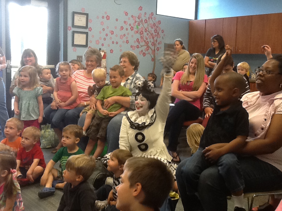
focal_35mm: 44
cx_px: 141
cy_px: 106
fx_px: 358
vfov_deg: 32.9
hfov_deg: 42.9
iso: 125
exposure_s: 1/30
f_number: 2.4
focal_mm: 2.03
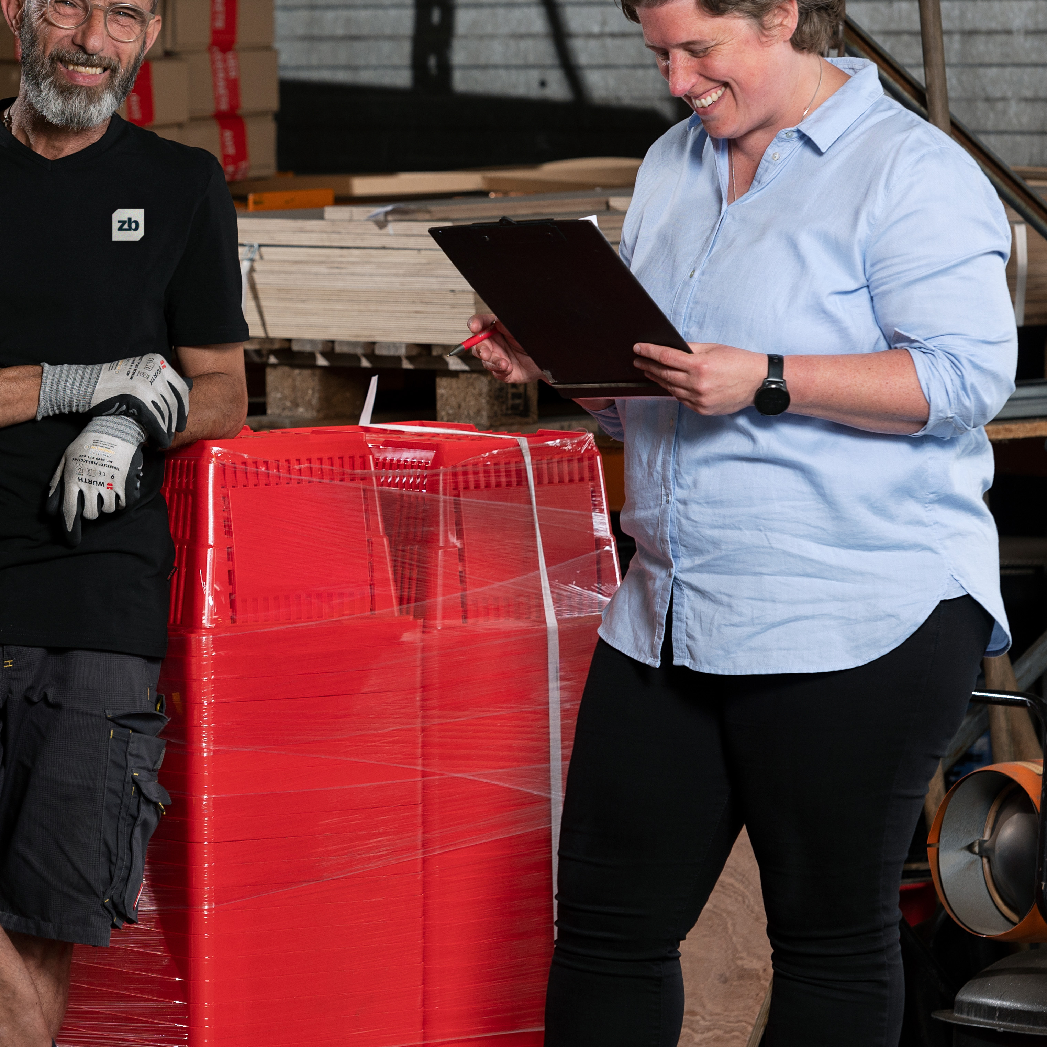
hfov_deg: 7.4
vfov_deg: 7.4
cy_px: 424
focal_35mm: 236
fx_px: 8076
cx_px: 270
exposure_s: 1/125
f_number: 4.5
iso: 400
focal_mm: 140
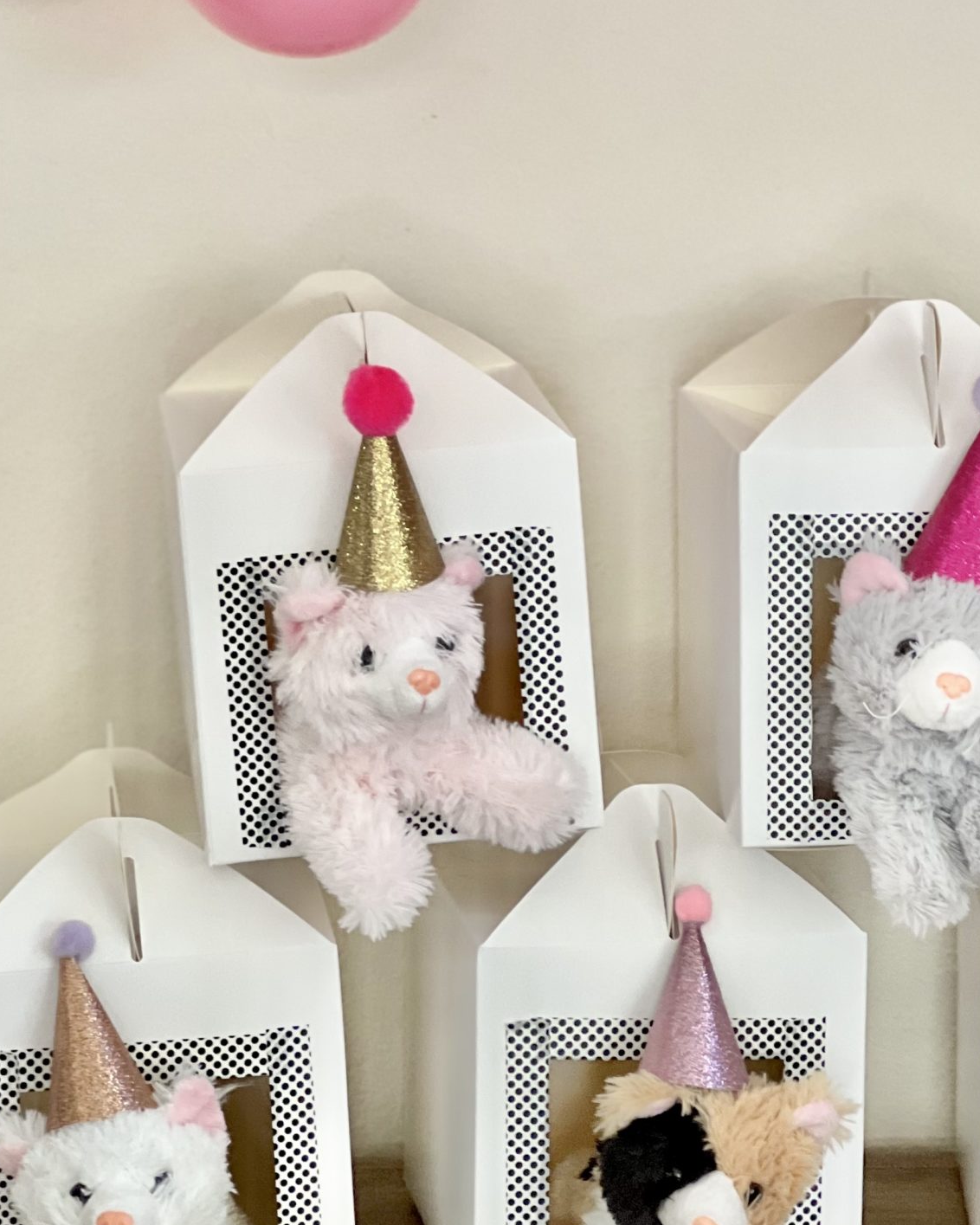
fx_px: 4931
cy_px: 512
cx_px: 655
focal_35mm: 136
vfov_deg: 14.2
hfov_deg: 11.3
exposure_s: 1/40
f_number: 2.8
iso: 320
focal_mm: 9
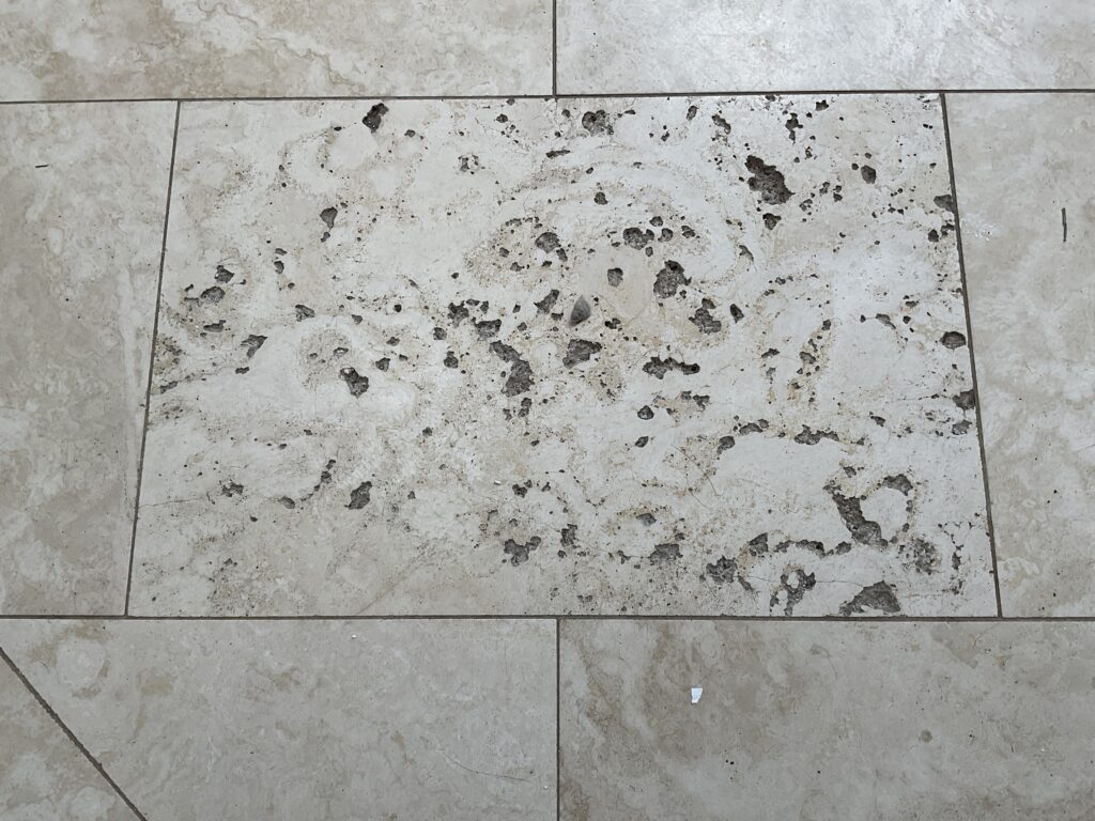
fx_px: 917
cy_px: 410
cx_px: 548
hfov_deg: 61.7
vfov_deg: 48.2
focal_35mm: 29
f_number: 1.8
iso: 20
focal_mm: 3
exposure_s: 1/122
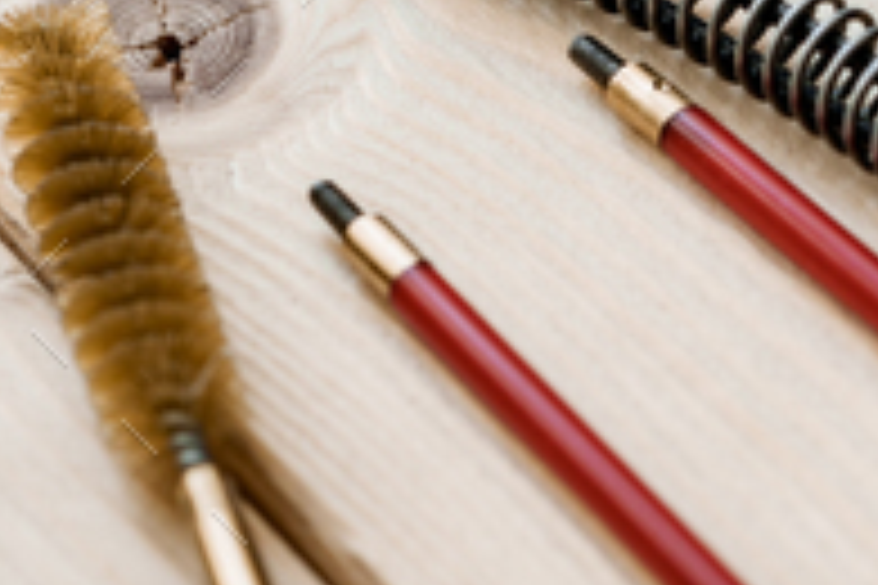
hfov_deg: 7.5
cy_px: -164
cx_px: -18
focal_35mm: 272
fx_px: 6633
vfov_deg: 5.0
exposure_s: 1/125
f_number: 5
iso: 400
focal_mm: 90
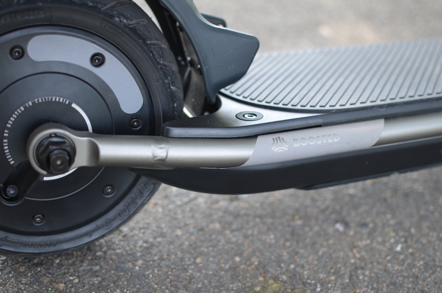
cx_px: 221
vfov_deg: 25.6
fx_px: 643
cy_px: 146
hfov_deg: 37.9
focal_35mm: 52
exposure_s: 1/200
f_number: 2.2
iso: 100
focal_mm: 35
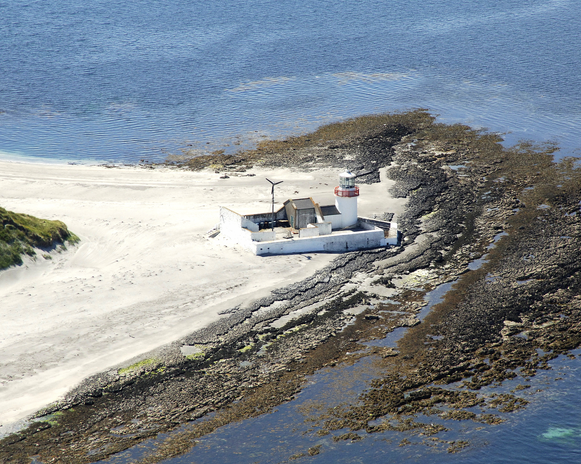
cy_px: 231
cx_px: 316
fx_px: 3215
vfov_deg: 8.3
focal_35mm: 187
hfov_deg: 10.3
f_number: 7.1
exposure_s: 1/1000
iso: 400
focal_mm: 110
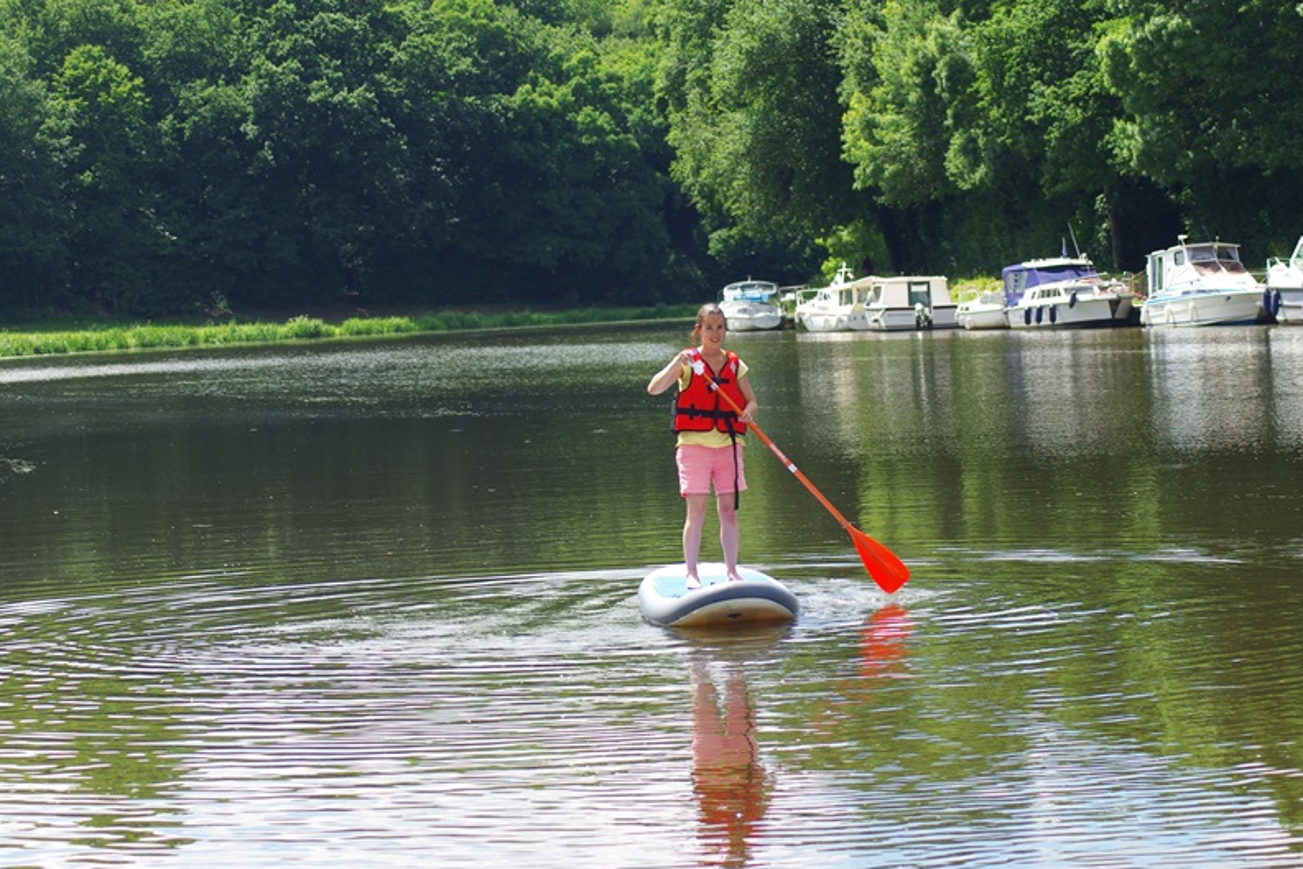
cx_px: 656
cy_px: 436
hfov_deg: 18.1
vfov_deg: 12.1
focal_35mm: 113
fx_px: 4090
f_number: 5.6
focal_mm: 75
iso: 100
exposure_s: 1/180
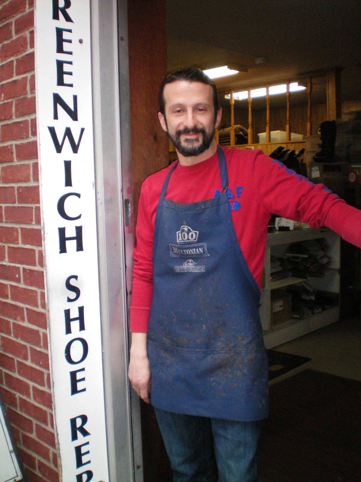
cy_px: 241
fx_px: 528
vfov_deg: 49.0
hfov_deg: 37.7
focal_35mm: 38
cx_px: 180
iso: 200
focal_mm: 6.3
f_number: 3.1
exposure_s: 1/60
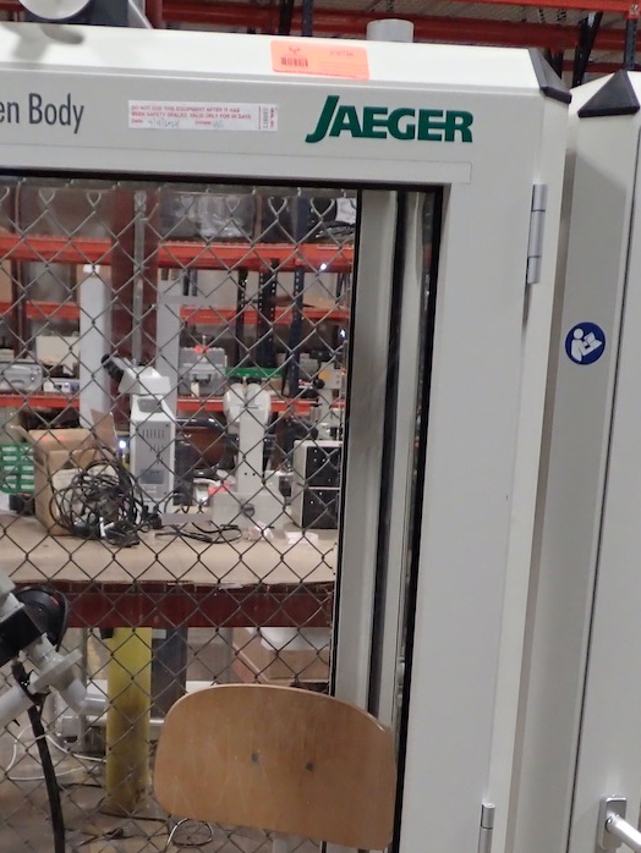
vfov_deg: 33.8
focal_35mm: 55
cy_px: 697
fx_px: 1357
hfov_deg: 26.3
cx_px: 170
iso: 400
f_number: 2.3
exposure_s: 1/30
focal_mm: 5.5
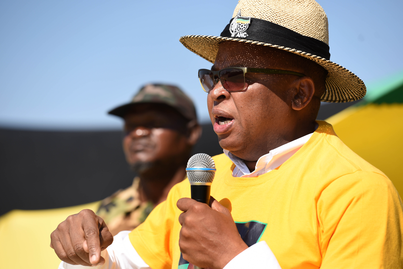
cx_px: 202
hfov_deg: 11.4
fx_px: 2016
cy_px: 134
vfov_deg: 7.6
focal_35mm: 180
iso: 200
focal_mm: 180
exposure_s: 1/1600
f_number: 4
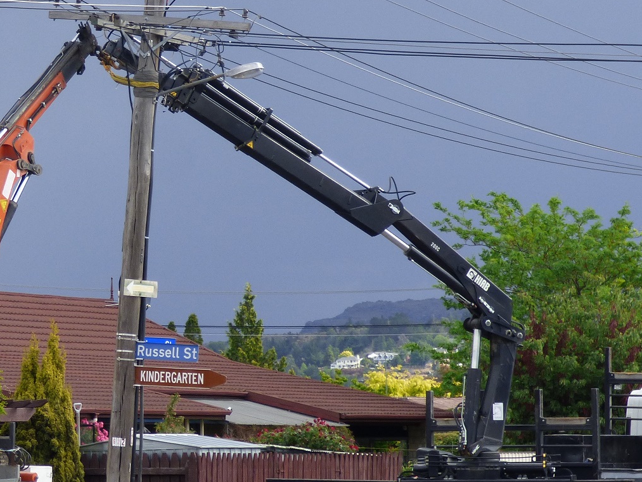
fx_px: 3376
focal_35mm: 182
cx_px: 161
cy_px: 185
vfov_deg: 8.2
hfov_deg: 10.8
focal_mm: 14.33
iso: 100
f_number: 4.5
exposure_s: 1/320
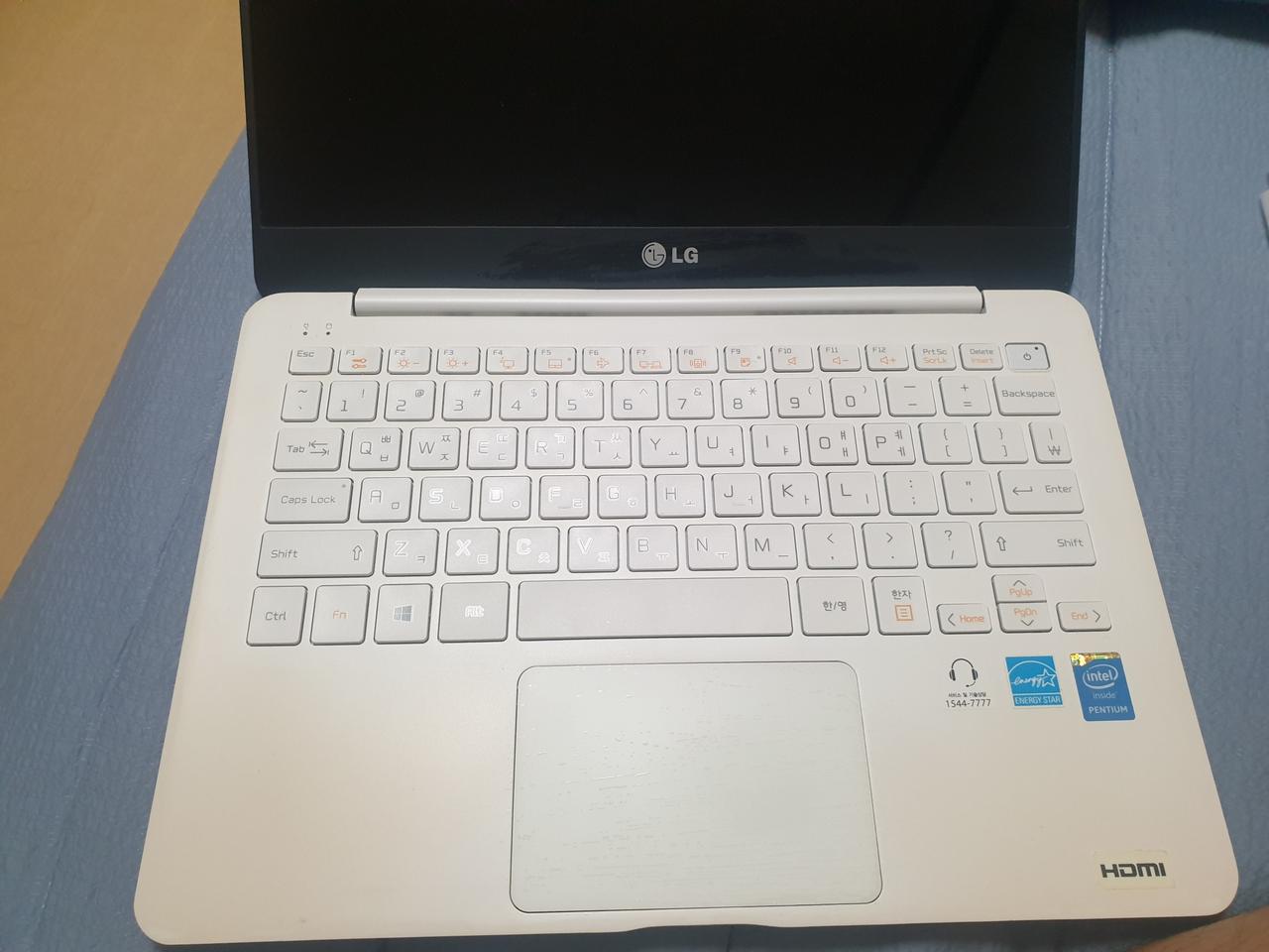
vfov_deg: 53.1
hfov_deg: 67.3
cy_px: 476
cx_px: 634
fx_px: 953
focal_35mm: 26
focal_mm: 4.3
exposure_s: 1/60
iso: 400
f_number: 2.4
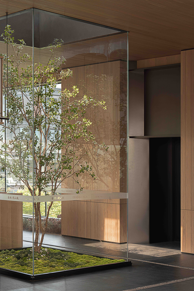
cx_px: 97
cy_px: 146
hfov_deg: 19.2
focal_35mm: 71
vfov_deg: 28.5
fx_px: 574
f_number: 13
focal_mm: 71
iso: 320
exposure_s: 1/20
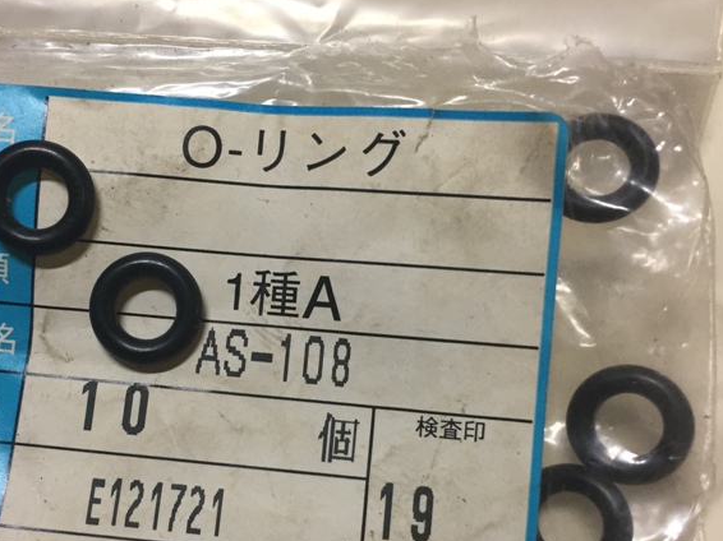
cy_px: 336
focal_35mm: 41
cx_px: 300
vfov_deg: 34.9
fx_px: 856
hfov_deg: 45.6
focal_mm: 4.15
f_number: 2.2
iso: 125
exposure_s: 1/33
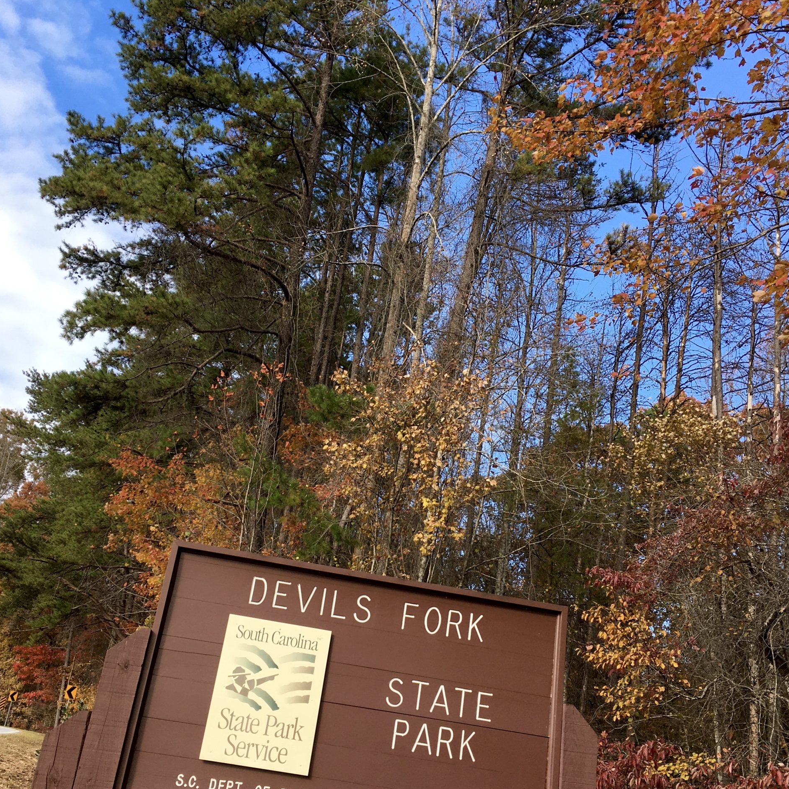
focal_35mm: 35
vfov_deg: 47.1
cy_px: 450
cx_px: 389
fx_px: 903
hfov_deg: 47.2
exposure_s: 1/475
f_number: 2.2
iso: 25
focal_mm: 4.15
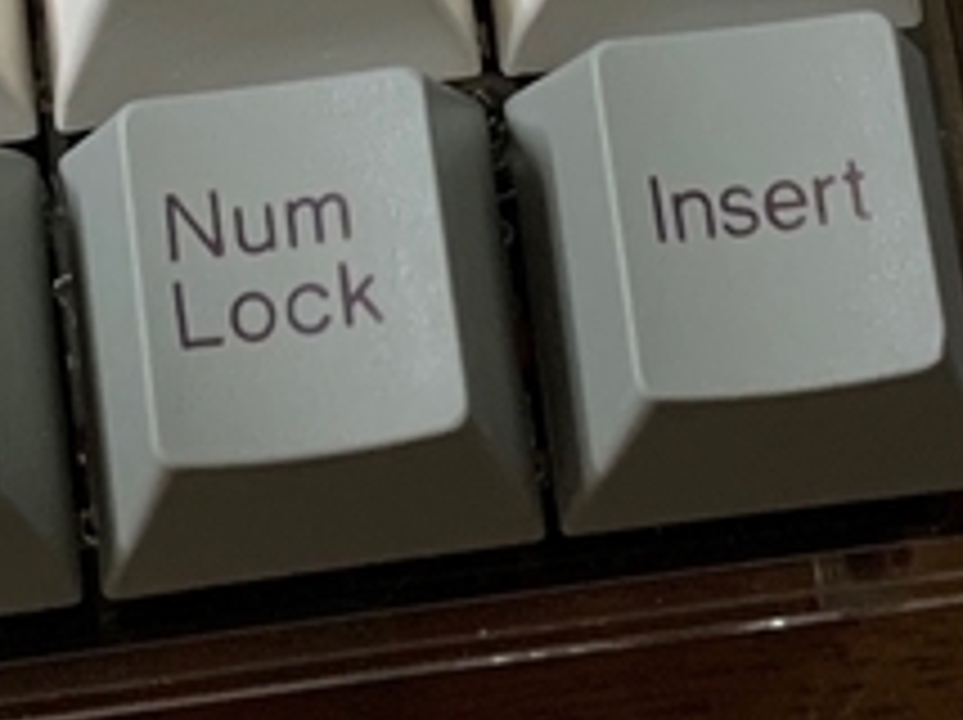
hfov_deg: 13.5
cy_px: -464
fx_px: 4057
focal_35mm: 146
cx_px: 392
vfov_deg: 9.7
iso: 200
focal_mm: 4.25
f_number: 1.8
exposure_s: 1/60
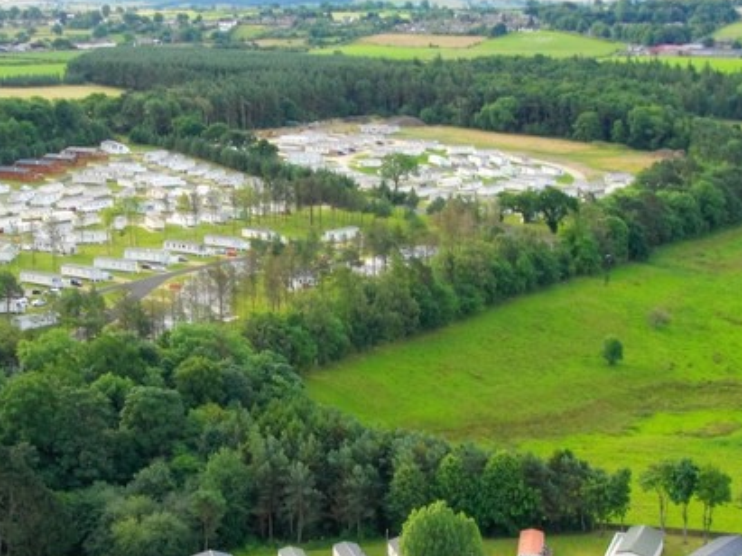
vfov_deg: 20.4
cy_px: 361
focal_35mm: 72
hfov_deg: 26.9
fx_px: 1543
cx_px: 248
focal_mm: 5.7
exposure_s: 1/60
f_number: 5.5
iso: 100
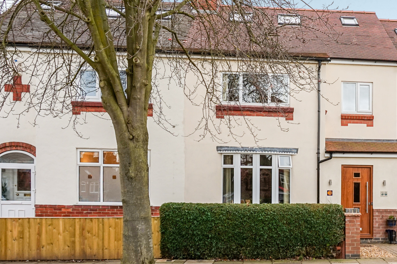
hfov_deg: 43.2
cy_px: 82
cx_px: 321
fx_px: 474
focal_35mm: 43
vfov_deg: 30.8
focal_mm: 16
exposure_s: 1/80
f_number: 5.6
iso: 100
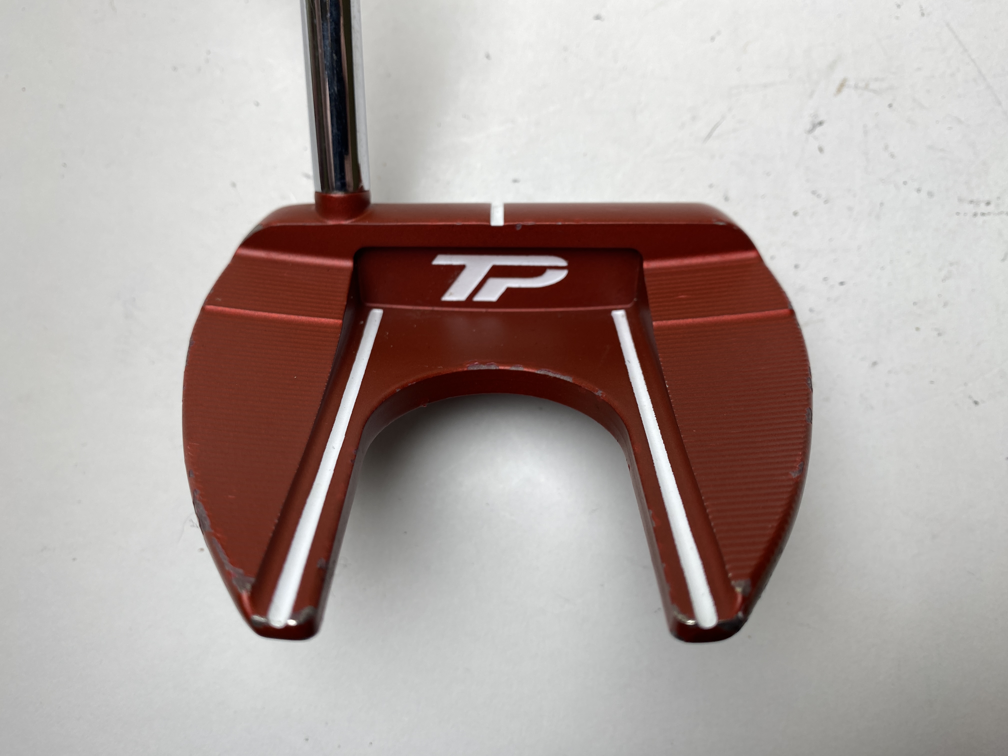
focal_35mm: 26
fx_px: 757
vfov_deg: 53.1
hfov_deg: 67.3
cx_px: 504
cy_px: 378
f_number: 1.8
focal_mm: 4.25
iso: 32
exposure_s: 1/230
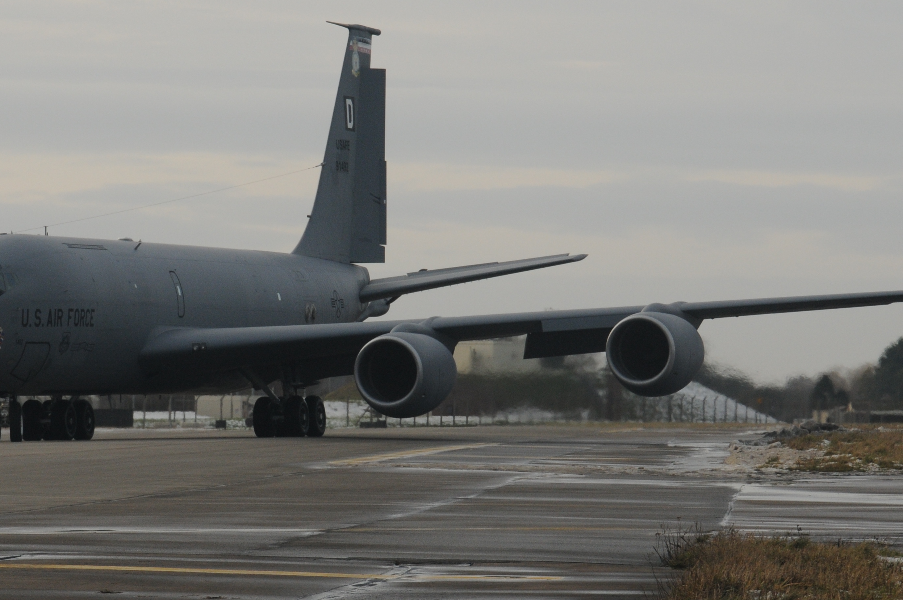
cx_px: 312
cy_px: 318
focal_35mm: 271
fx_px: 6786
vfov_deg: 5.1
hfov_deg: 7.6
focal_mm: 105
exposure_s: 1/250
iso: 400
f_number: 14
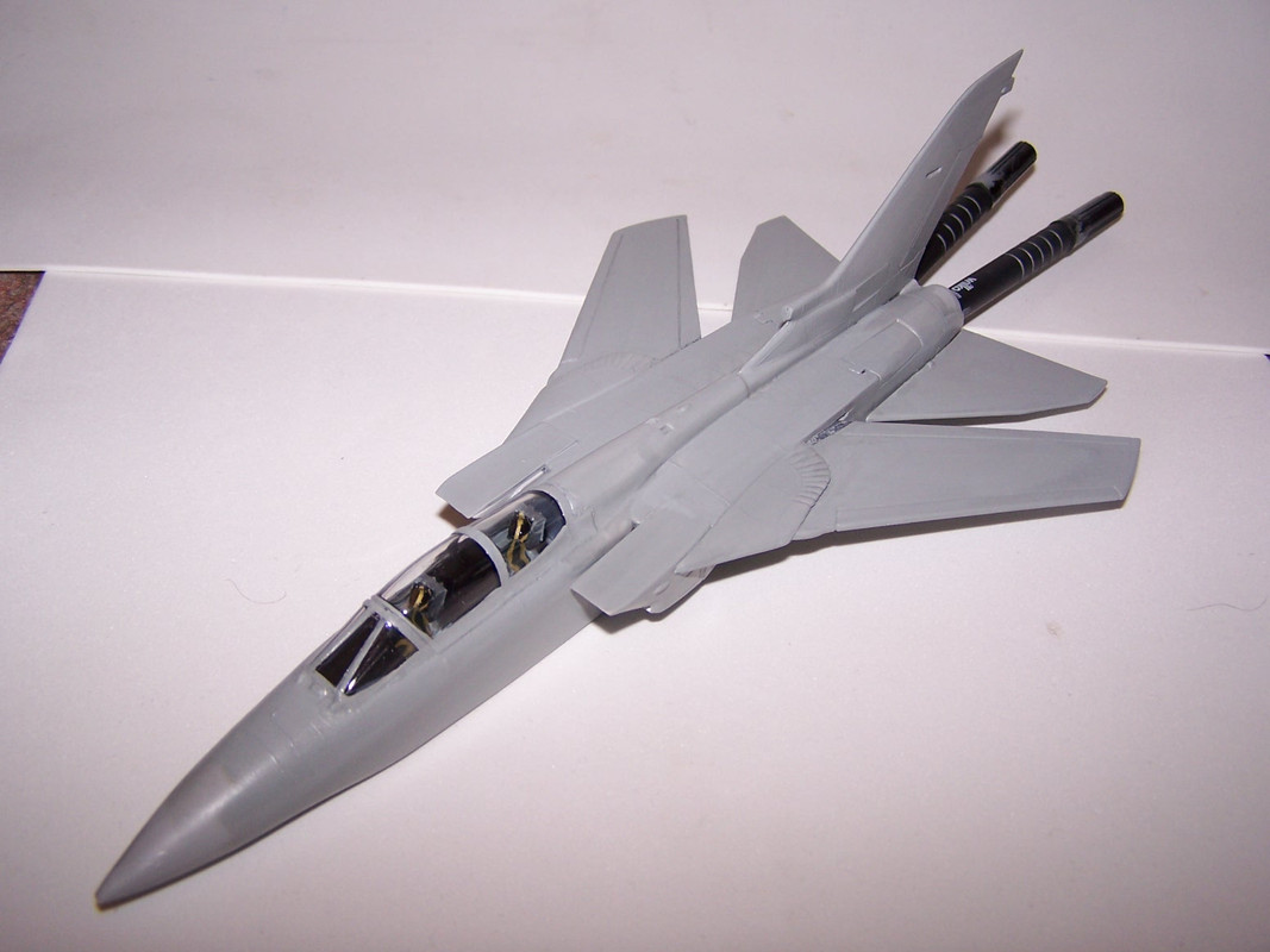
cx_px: 635
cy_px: 476
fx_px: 1394
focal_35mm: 38
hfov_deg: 49.0
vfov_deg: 37.7
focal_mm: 6.3
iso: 80
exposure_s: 1/60
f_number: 2.8
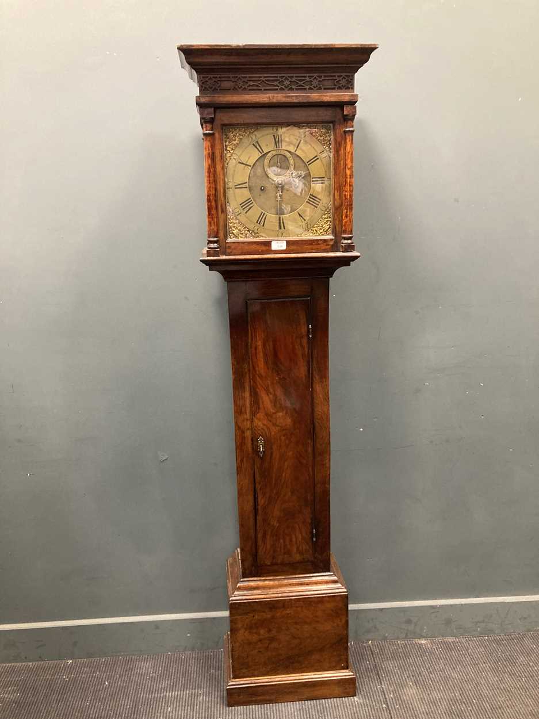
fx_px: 582
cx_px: 270
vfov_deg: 63.5
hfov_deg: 49.7
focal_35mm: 28
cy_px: 360
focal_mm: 3.99
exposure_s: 1/50
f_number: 1.8
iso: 250
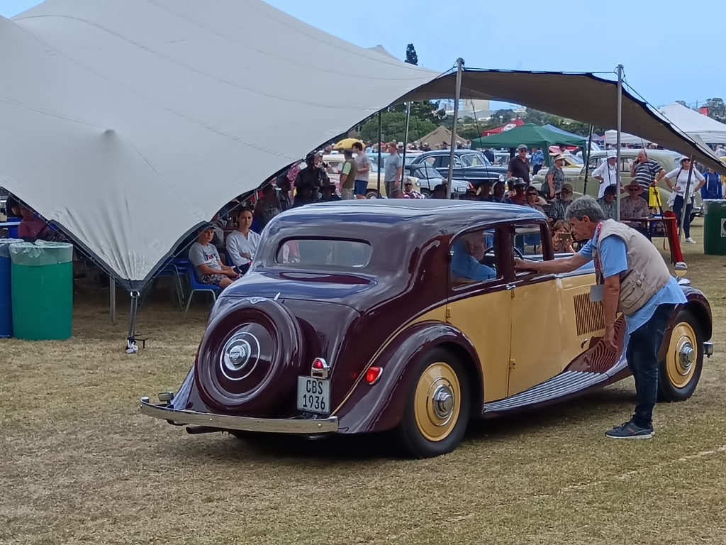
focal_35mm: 88
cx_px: 363
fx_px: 1846
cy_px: 272
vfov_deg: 16.8
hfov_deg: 22.3
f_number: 1.9
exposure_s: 1/524
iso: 100
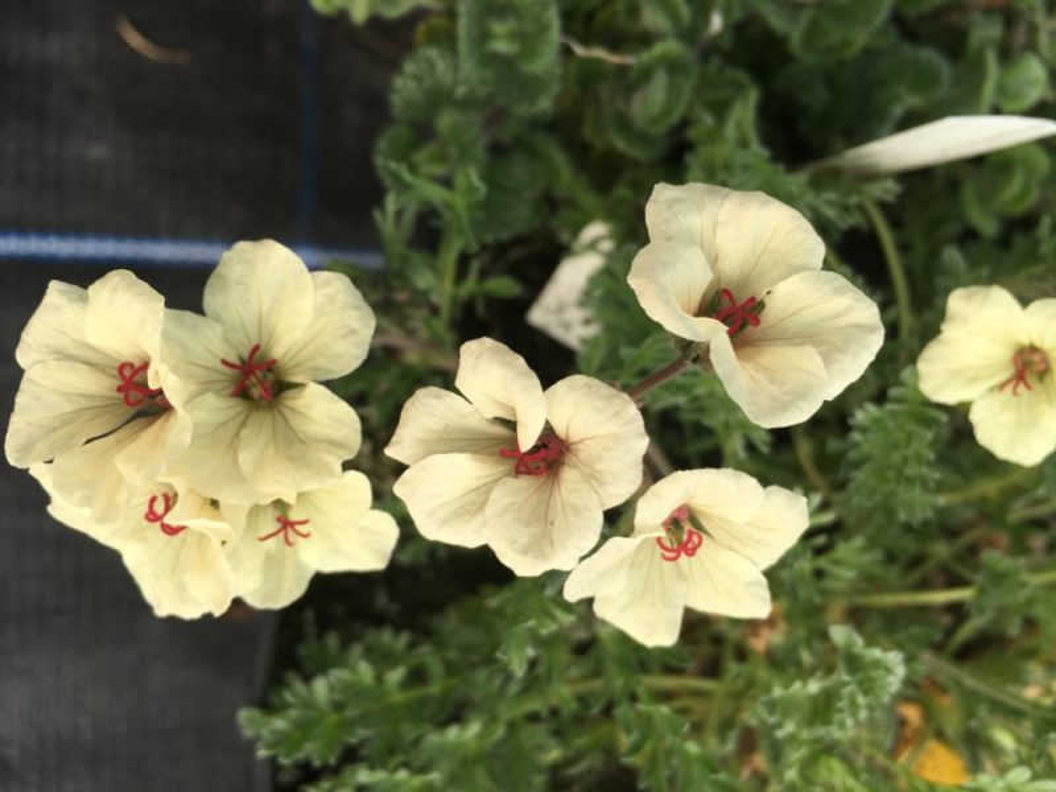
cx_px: 528
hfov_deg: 61.7
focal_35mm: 29
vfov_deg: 48.2
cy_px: 396
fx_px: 885
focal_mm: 4.15
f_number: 2.2
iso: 25
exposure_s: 1/1148
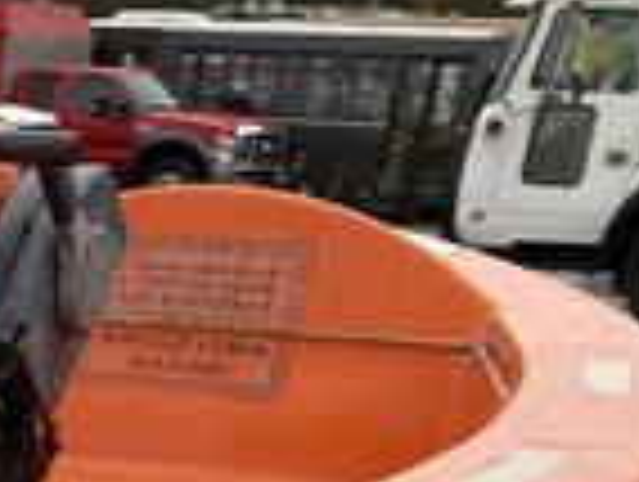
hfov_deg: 11.0
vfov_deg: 9.6
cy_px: 901
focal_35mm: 146
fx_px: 2700
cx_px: -990
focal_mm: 4.25
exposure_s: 1/122
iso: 40
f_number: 1.8
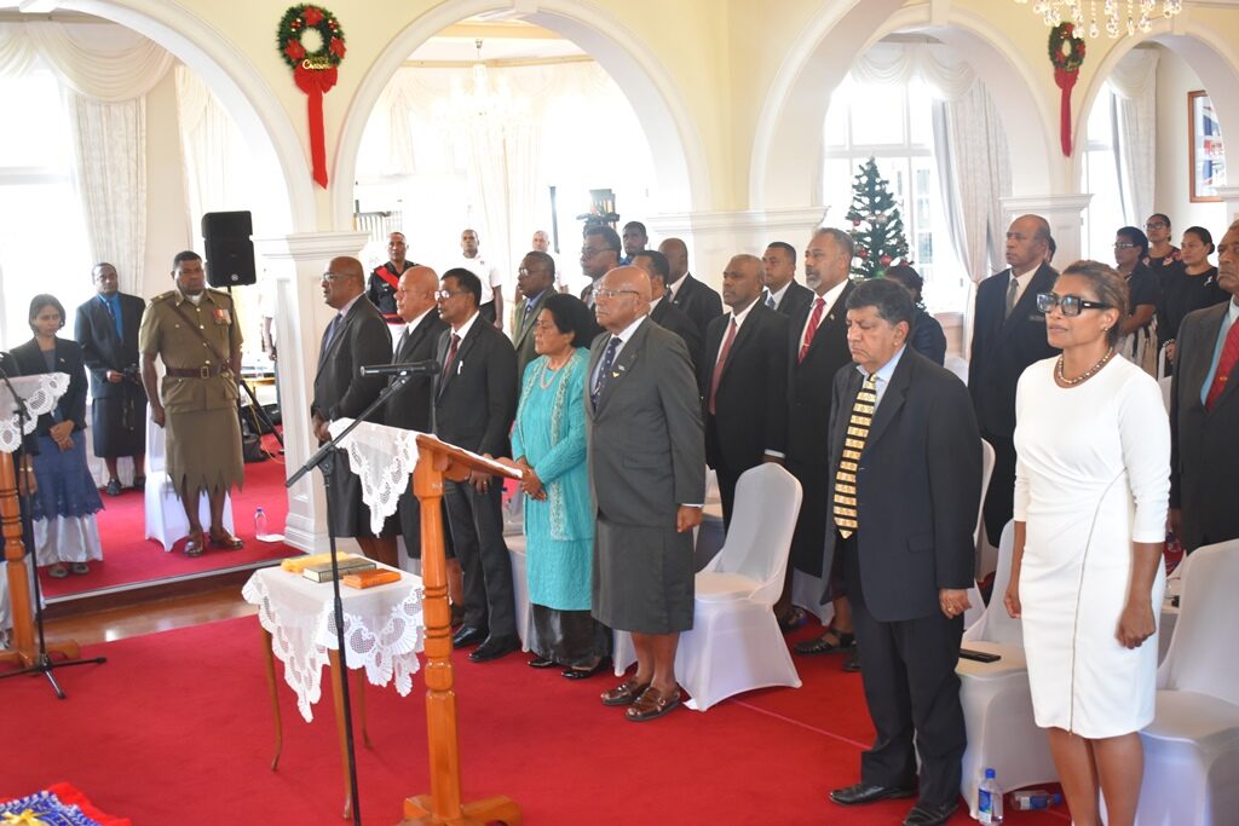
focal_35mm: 45
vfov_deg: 29.9
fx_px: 1549
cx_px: 620
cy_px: 413
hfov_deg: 43.6
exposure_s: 1/30
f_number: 4.2
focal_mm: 30
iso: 800
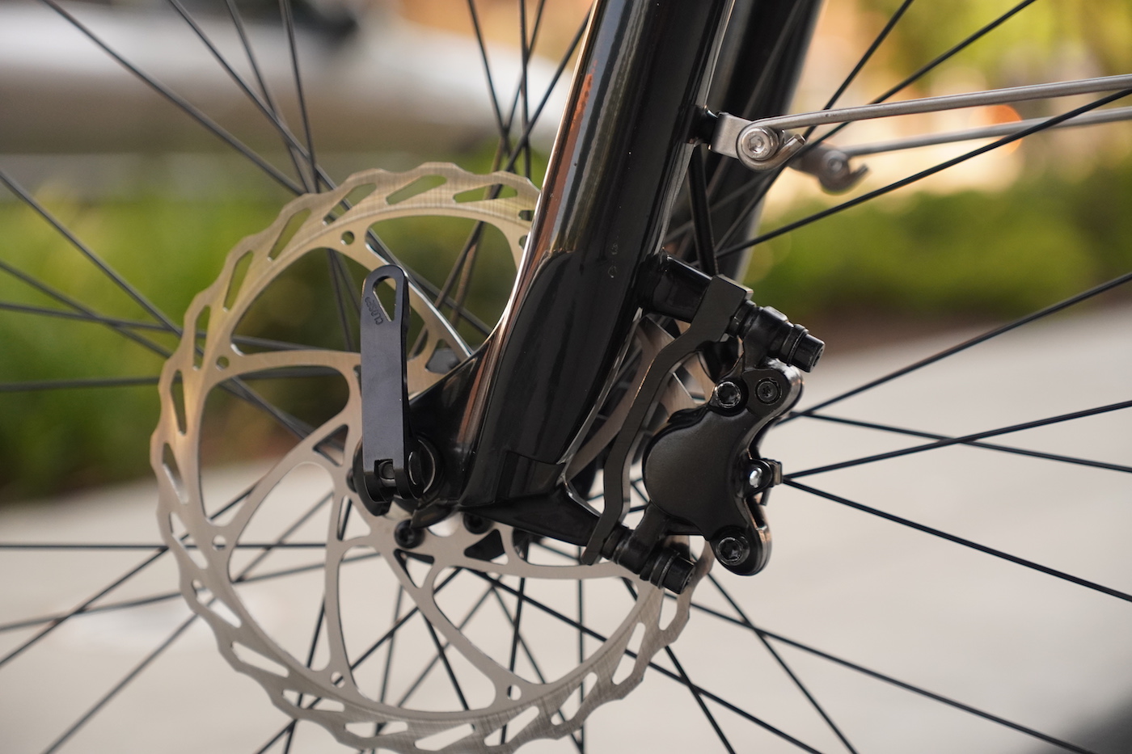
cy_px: 377
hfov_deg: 25.1
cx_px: 566
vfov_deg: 16.9
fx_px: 2547
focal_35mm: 81
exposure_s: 1/100
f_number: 3.2
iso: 1000
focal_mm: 54
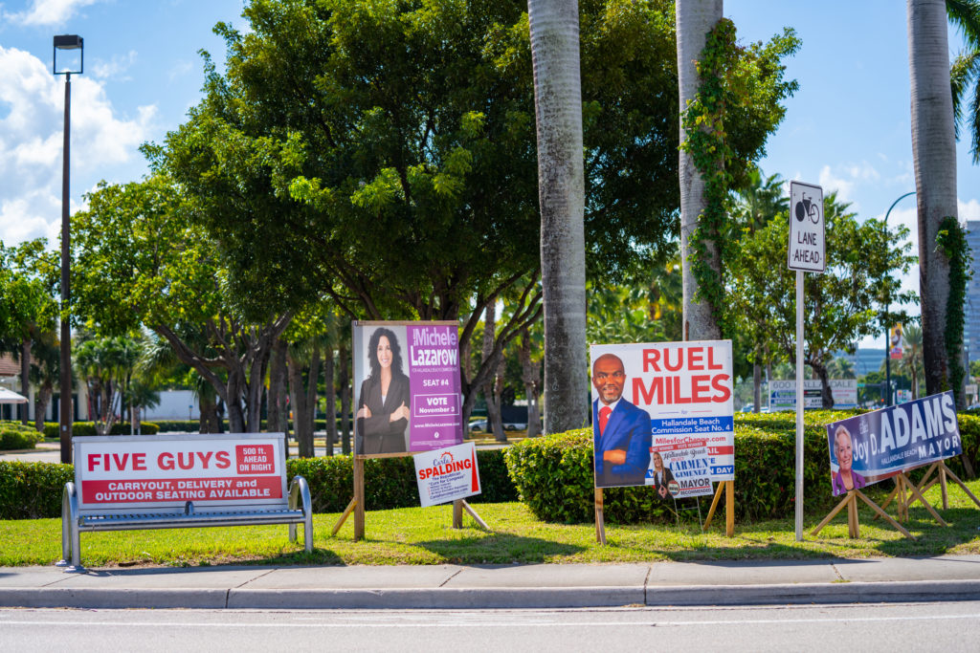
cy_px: 326
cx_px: 490
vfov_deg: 19.5
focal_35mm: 70
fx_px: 1906
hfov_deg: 28.8
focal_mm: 70
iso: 125
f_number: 2.8
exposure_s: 1/1600
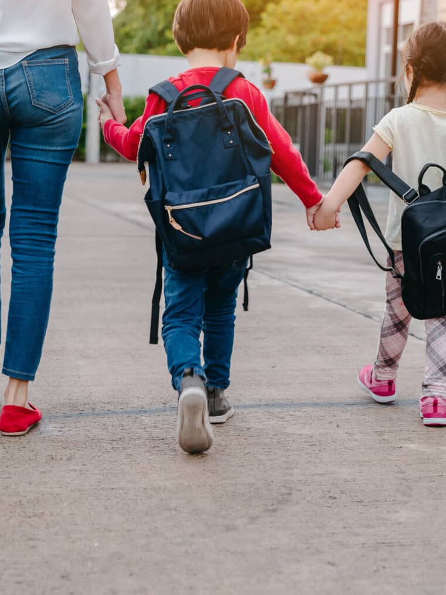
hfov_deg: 18.4
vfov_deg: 24.4
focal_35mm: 80
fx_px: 1375
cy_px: 295
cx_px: 211
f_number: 3.5
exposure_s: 1/160
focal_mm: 55
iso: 160
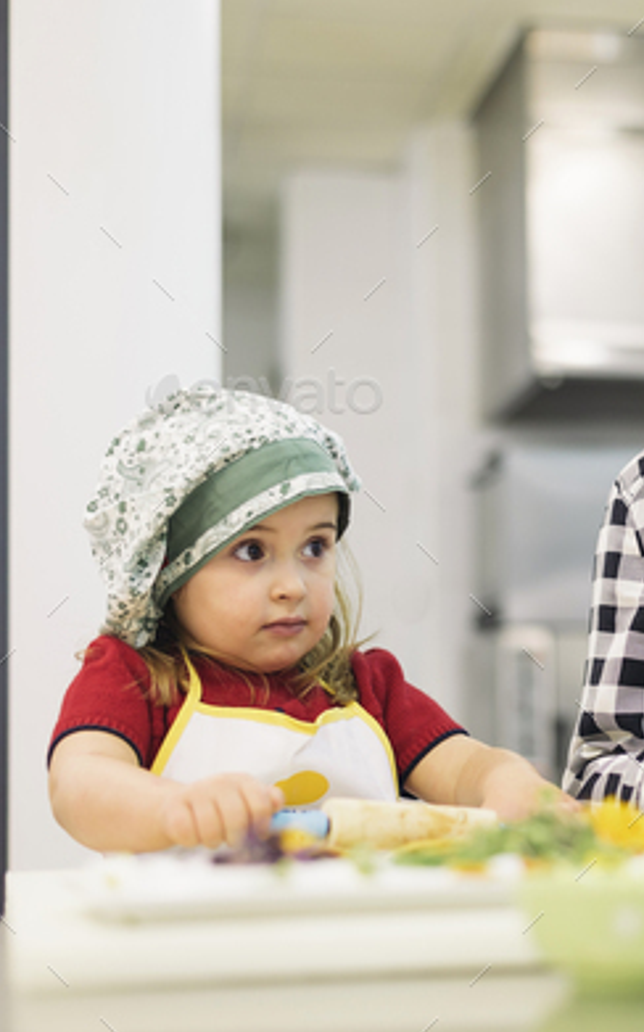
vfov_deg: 26.8
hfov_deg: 16.6
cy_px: 517
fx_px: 2165
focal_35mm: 77
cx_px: 652
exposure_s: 1/125
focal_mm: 50
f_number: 2.2
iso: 500
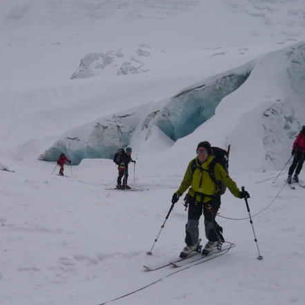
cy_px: 152
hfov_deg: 34.6
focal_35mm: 49
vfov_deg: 34.7
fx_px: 488
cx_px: 136
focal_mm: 5.2
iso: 100
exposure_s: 1/500
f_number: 9
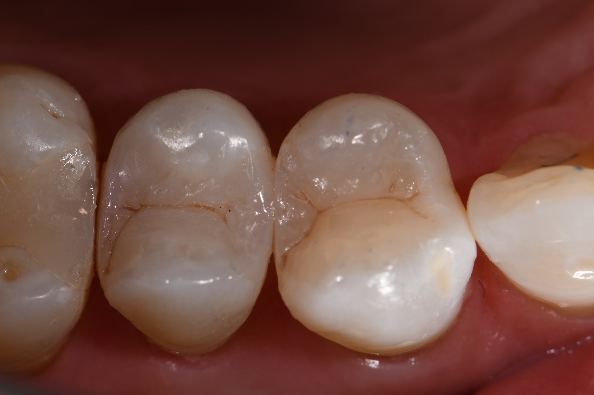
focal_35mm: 157
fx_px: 2589
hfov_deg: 13.1
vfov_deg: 8.7
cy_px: 198
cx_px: 297
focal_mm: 105
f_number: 32
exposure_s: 1/200
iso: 200
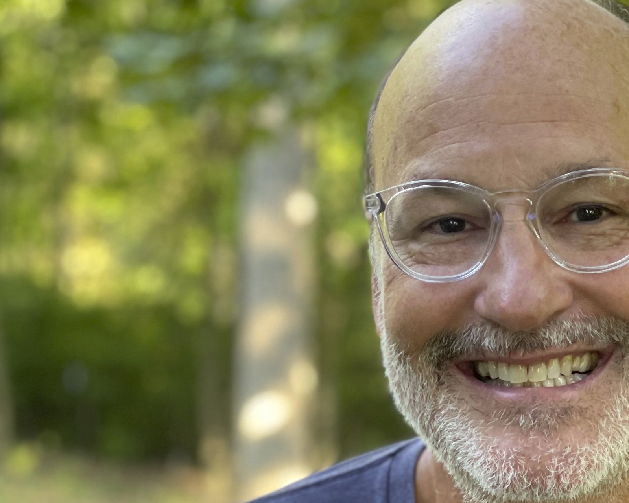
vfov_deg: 11.7
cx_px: 540
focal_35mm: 128
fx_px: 2383
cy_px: 659
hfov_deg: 14.9
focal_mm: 6
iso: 160
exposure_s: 1/122
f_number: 2
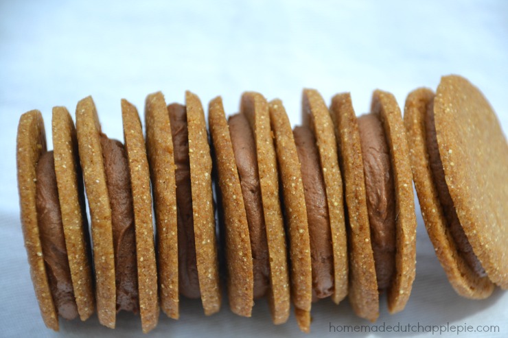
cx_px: 254
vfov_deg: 6.8
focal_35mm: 202
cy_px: 169
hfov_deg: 10.2
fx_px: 2857
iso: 320
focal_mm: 135
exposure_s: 1/500
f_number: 5.6
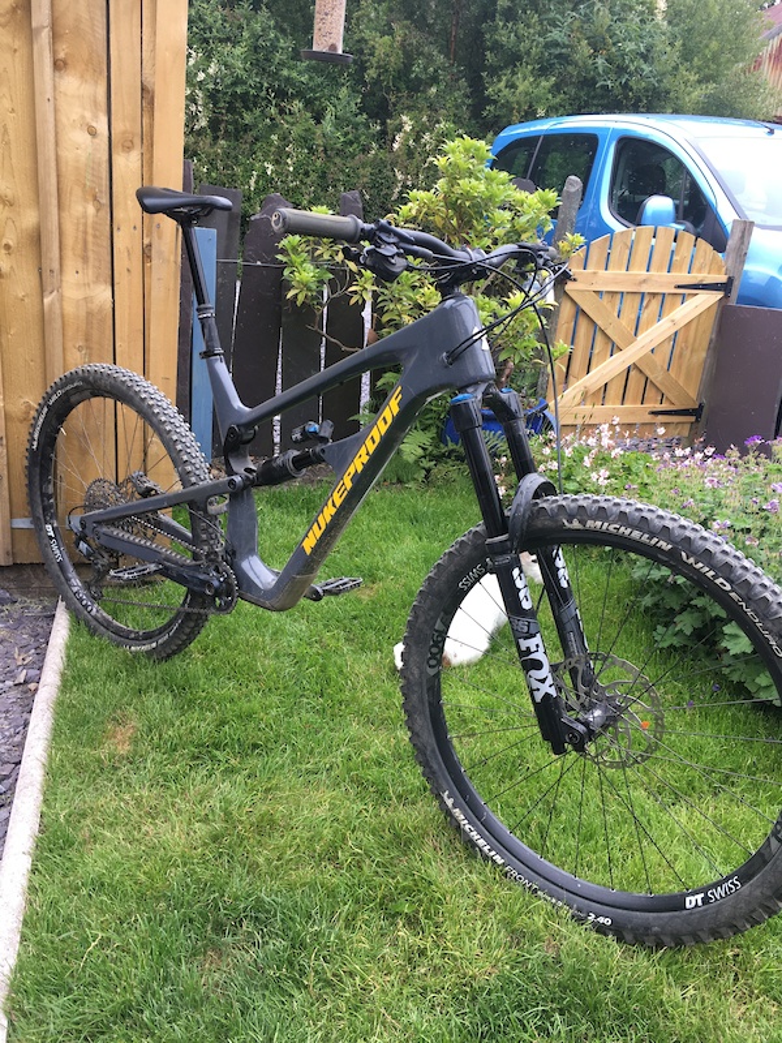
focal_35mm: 29
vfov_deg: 61.7
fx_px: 874
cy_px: 522
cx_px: 391
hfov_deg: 48.2
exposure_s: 1/100
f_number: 2.2
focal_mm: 4.15
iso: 32
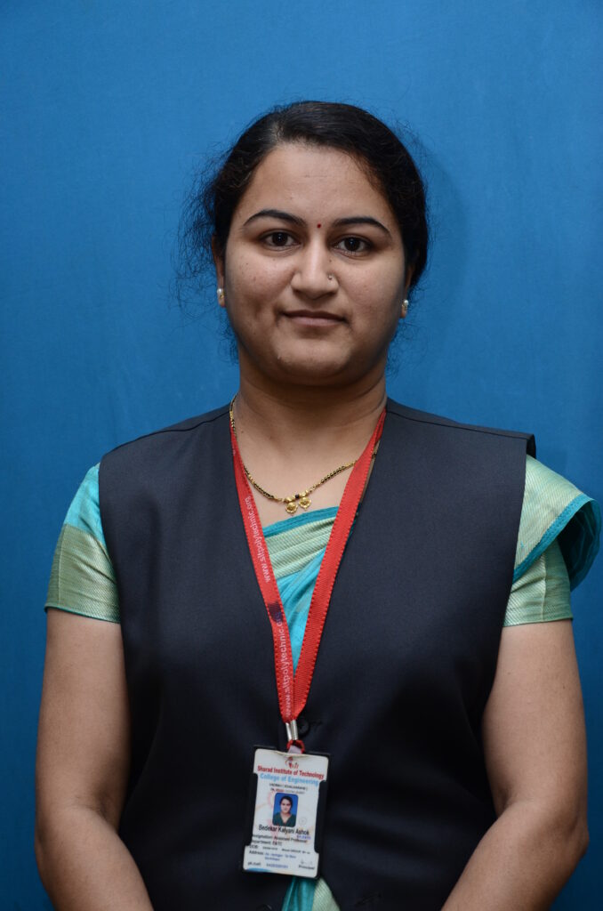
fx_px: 1704
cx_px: 302
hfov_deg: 20.1
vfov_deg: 29.9
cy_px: 456
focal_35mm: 68
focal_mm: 45
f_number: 4.8
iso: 640
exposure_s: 1/60
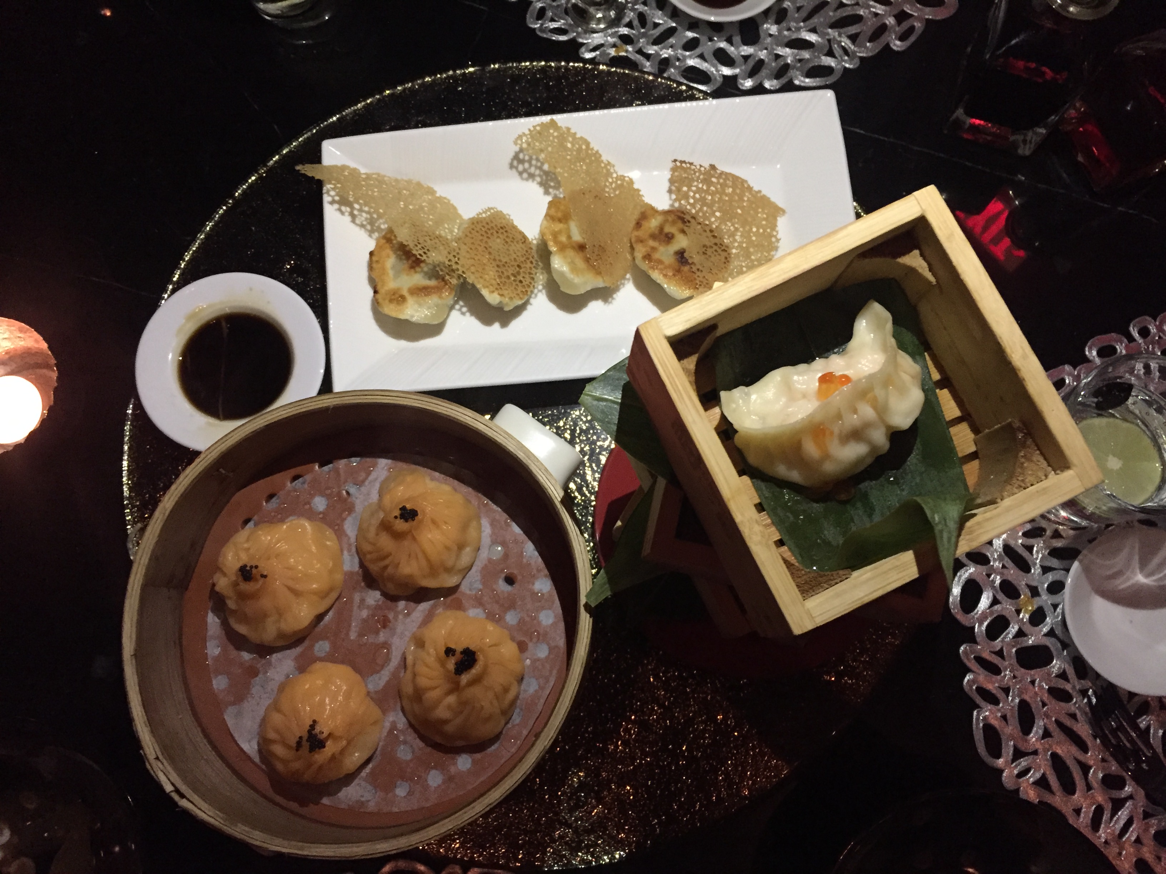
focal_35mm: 29
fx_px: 977
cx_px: 583
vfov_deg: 48.2
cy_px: 437
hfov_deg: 61.7
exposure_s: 1/17
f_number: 2.2
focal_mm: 4.15
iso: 250
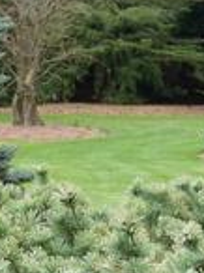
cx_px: 271
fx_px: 2214
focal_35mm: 281
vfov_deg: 7.0
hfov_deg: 5.2
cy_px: 413
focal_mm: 20
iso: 100
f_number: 1.8
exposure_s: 1/640
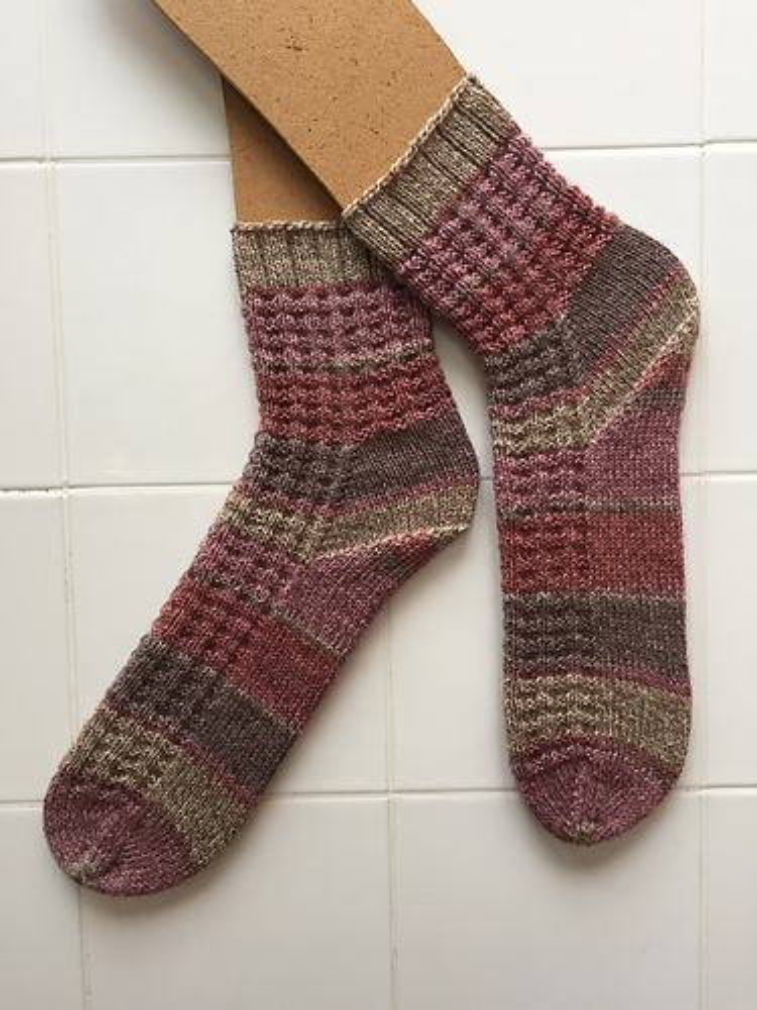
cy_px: 505
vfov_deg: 61.7
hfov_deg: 48.2
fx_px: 846
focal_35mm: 29
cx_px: 378
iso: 80
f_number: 2.2
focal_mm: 4.15
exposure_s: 1/30
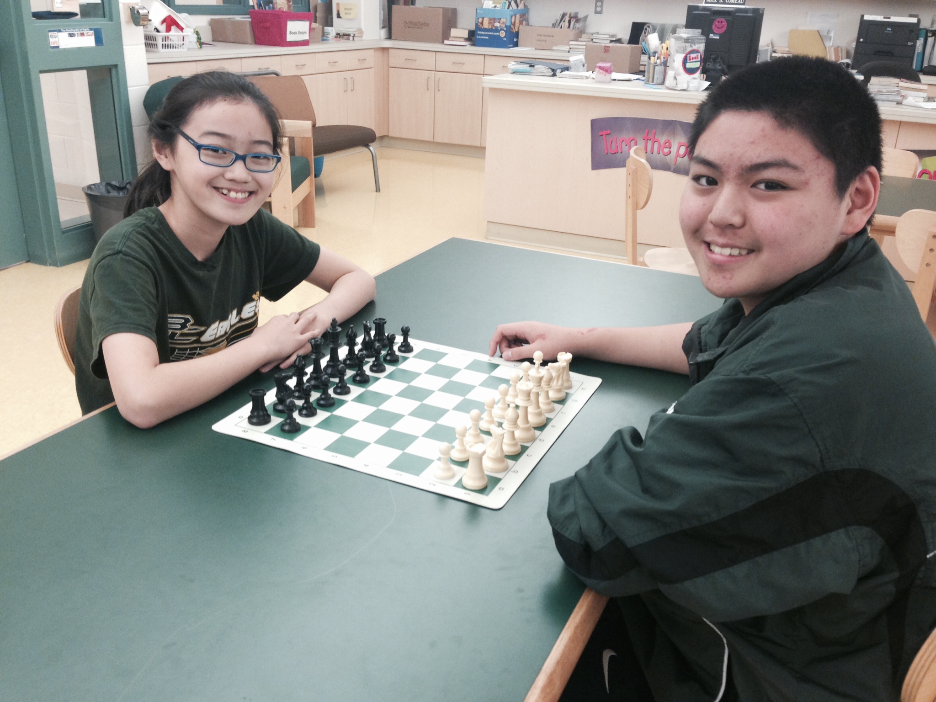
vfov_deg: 42.9
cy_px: 351
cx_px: 468
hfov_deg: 55.4
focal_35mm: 33
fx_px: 892
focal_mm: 4.12
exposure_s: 1/20
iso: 160
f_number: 2.4
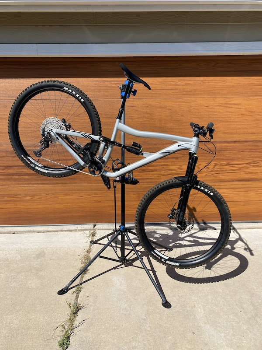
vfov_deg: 67.3
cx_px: 131
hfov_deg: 53.1
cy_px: 175
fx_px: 262
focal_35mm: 26
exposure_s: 1/3205
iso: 32
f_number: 1.8
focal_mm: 4.25
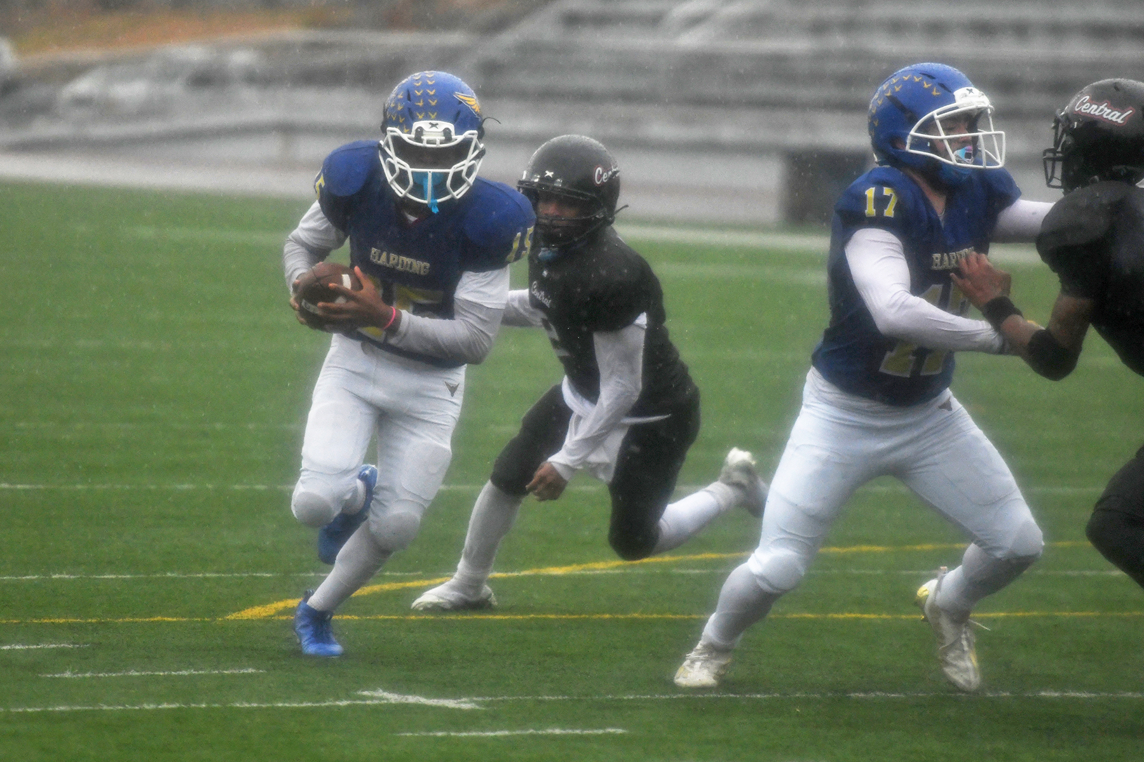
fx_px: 6037
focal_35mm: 190
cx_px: 572
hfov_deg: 10.8
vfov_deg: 7.2
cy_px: 381
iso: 1600
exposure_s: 1/1000
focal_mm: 190
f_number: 4.5
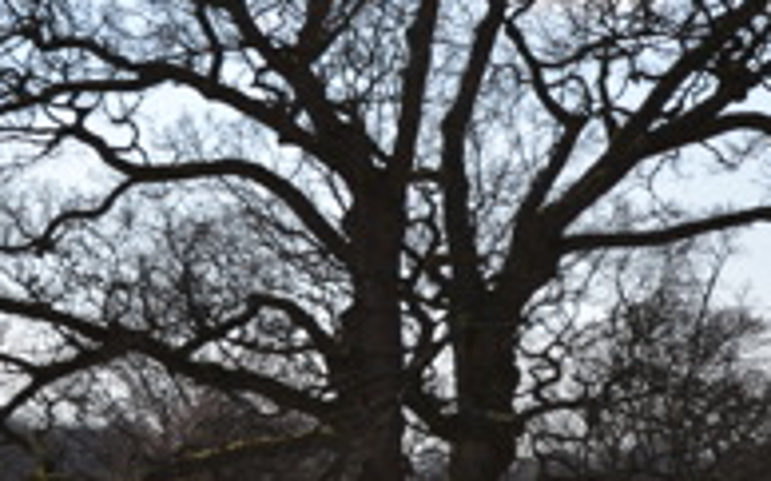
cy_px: 246
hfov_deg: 12.0
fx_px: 3654
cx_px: 505
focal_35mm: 174
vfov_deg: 7.5
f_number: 10
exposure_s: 1/200
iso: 100
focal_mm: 38
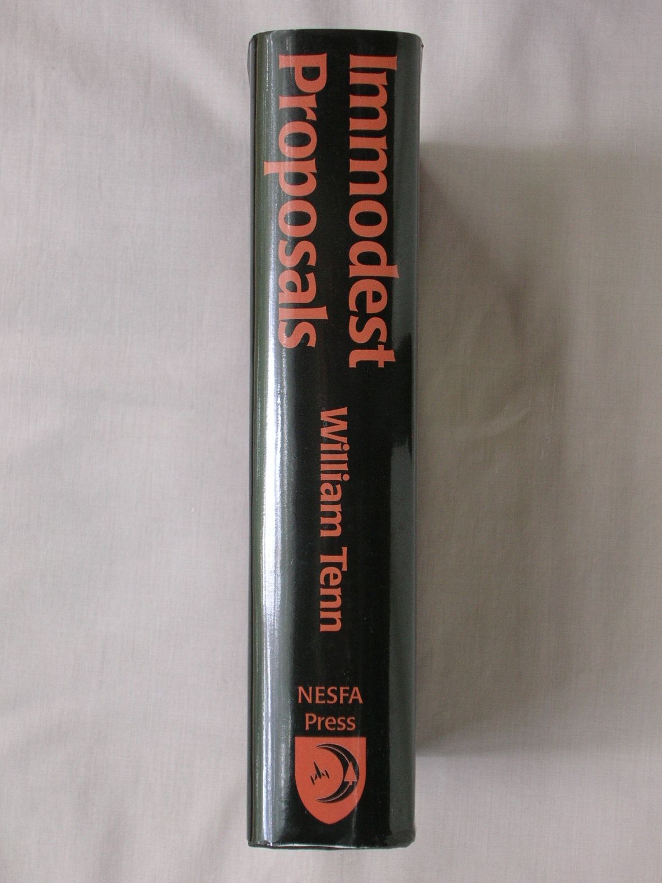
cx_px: 328
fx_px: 1683
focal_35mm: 66
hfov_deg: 22.3
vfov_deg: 29.4
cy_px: 437
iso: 75
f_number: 3.7
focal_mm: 10.9
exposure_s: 1/5.9
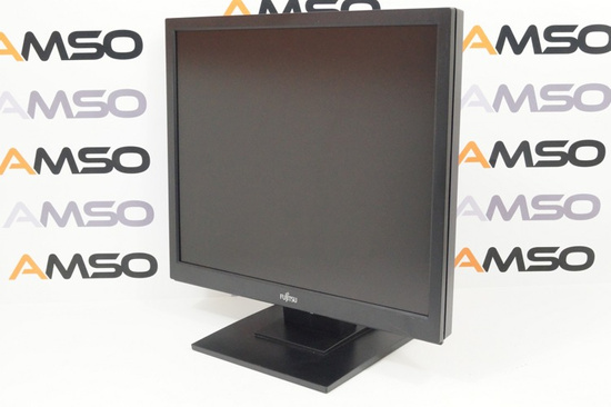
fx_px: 763
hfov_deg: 43.6
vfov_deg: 29.8
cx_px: 306
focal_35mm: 45
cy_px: 204
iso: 3200
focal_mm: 30
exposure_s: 1/40
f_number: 9
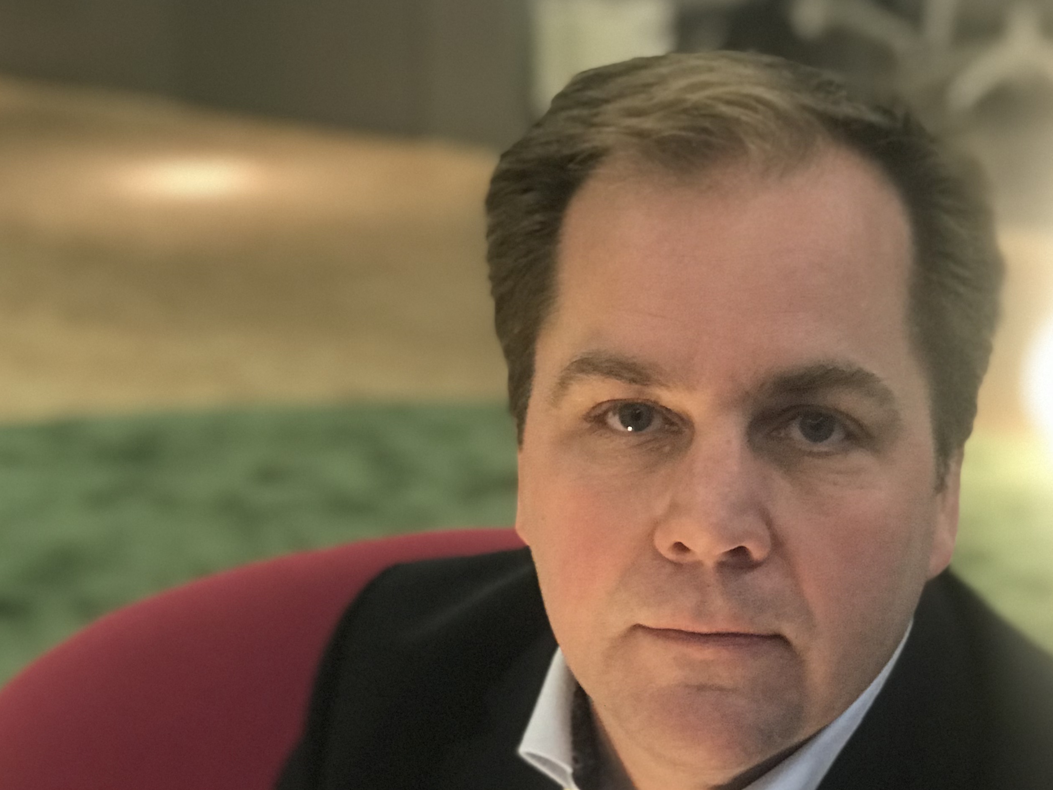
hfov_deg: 21.3
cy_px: 589
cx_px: 551
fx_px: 2799
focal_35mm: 92
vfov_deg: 16.0
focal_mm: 6.6
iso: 500
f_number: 2.8
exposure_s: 1/54
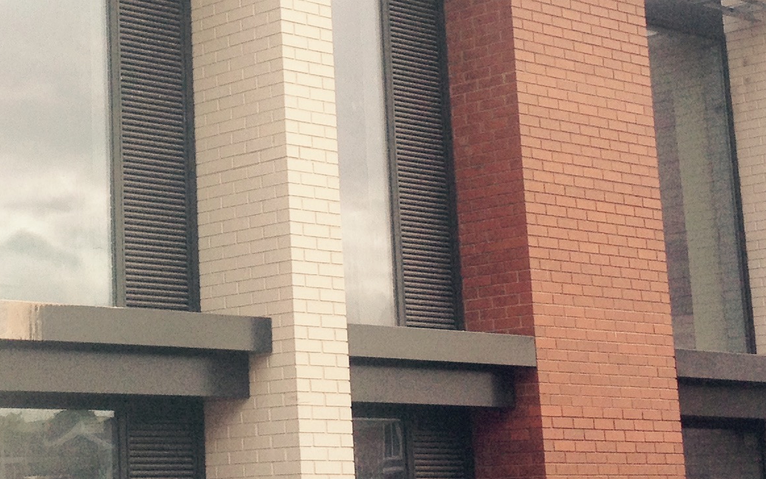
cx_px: 153
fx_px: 2172
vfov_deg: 12.5
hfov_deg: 19.8
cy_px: 58
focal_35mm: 104
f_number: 2.4
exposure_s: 1/403
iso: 50
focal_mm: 4.28
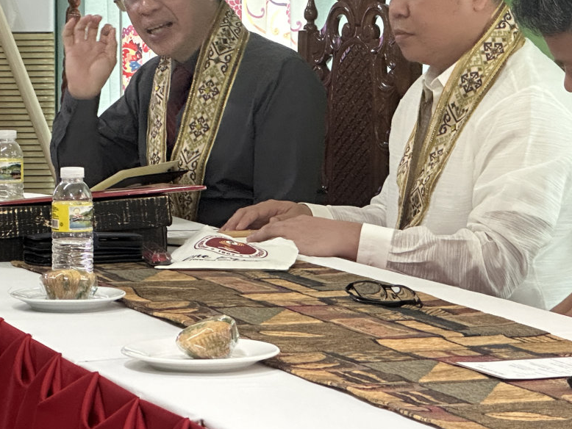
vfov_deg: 19.8
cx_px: 319
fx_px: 1223
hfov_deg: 26.3
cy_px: 111
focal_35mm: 74
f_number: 1.78
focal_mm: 6.86
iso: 80
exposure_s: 1/53
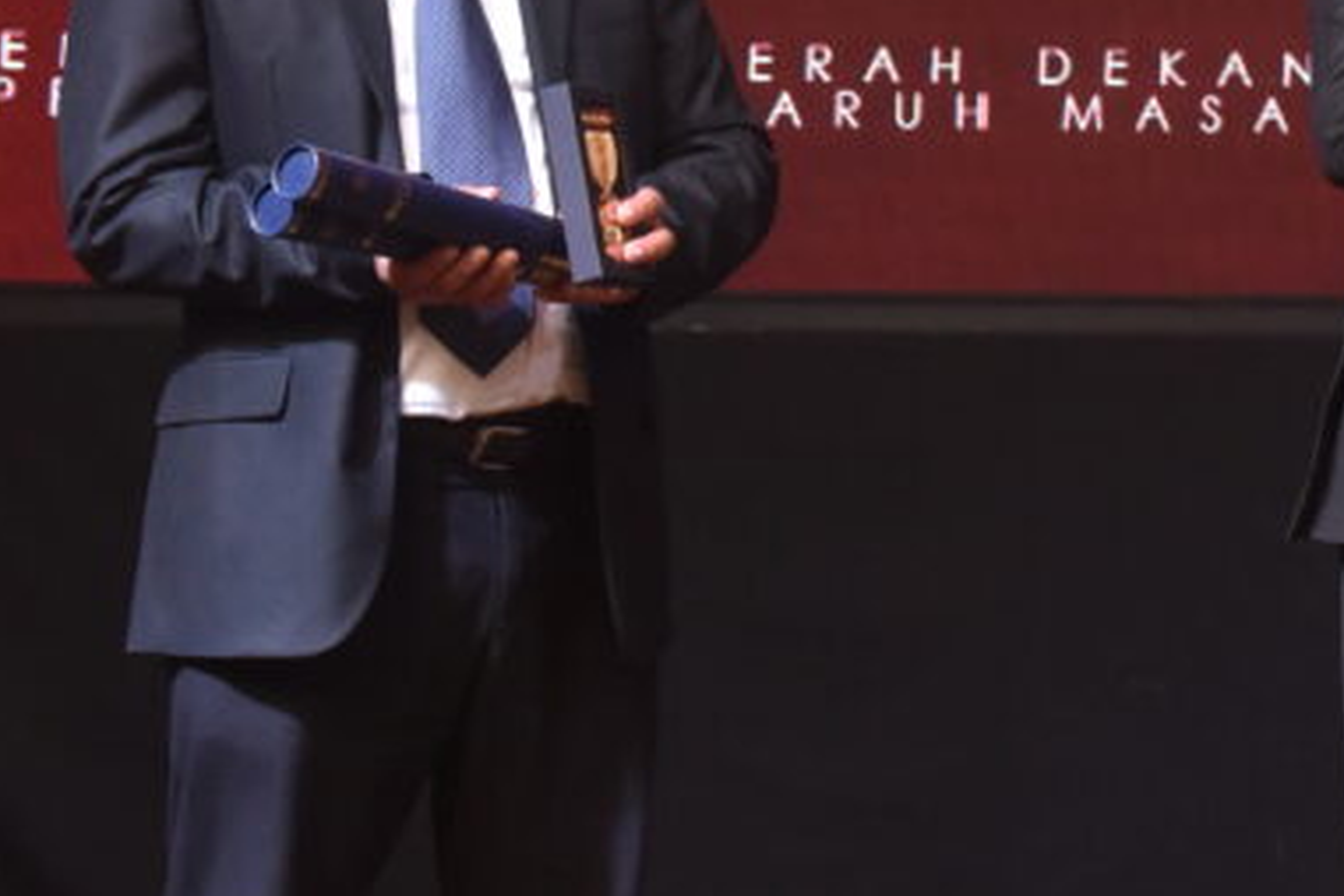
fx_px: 4816
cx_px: 2011
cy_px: -76
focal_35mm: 129
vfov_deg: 10.5
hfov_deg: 14.8
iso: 1600
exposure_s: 1/160
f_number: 3.2
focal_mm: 32
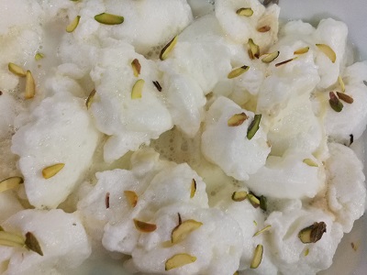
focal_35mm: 27
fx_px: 286
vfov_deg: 51.4
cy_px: 138
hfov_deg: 65.3
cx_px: 184
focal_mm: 4.5
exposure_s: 1/33.3
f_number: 2.2
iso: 320
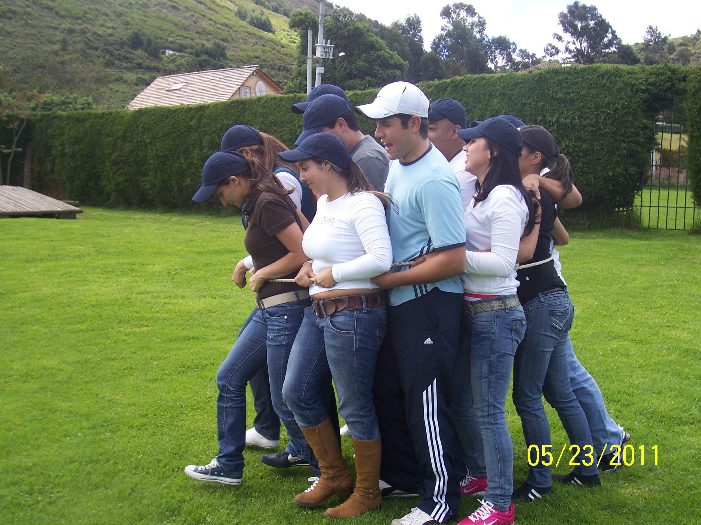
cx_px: 350
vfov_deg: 34.3
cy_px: 262
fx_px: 851
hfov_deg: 44.8
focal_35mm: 42
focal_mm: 7
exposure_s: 1/350
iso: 80
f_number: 3
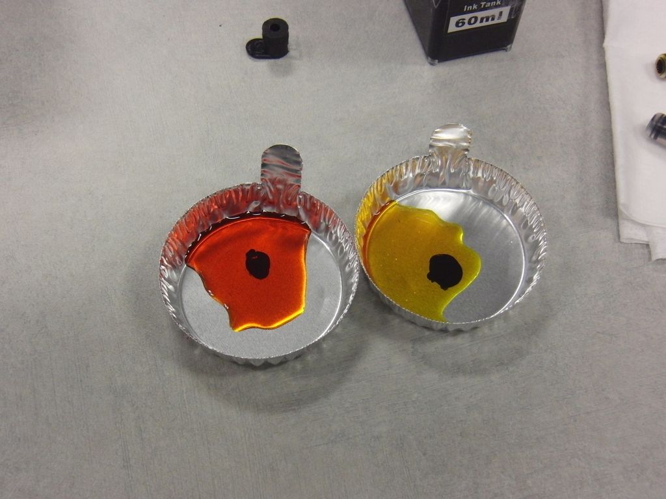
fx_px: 924
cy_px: 250
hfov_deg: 39.7
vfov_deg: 30.3
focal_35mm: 48
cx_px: 333
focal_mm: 8.4
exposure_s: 1/25
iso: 400
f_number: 4
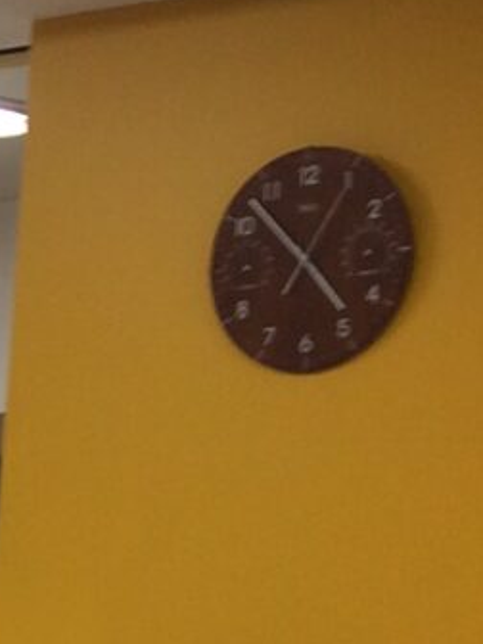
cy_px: 1537
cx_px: -981
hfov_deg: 7.4
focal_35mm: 177
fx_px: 3293
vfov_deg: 9.8
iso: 32
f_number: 2.2
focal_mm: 4.15
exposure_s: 1/30
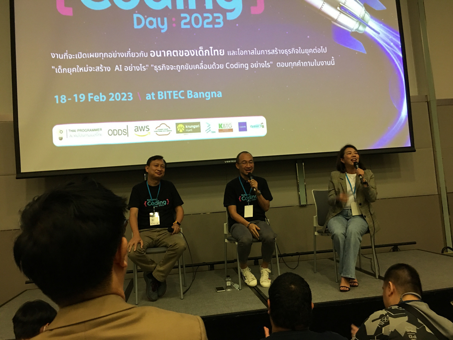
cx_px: 226
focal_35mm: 29
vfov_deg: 48.2
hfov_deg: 61.7
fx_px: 380
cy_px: 170
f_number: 2.2
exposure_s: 1/10
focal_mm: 4.15
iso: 100
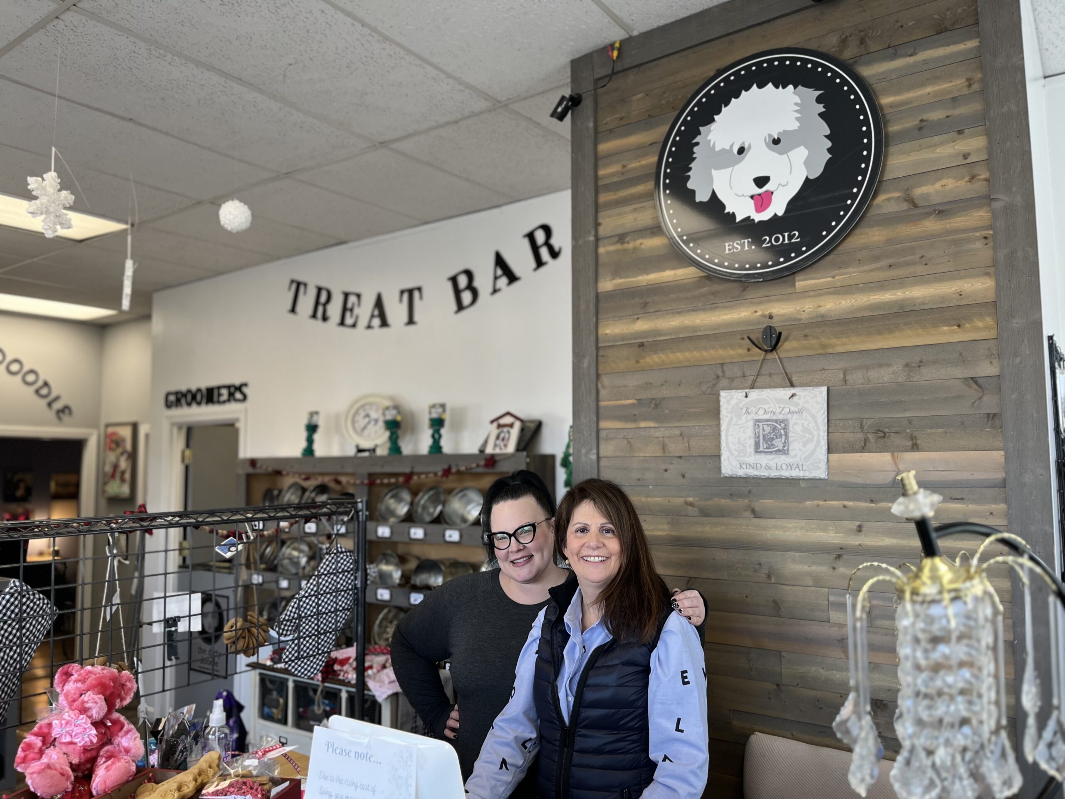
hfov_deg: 67.3
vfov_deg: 53.1
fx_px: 800
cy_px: 400
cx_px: 532
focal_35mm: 26
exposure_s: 1/120
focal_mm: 5.1
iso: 64
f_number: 1.6
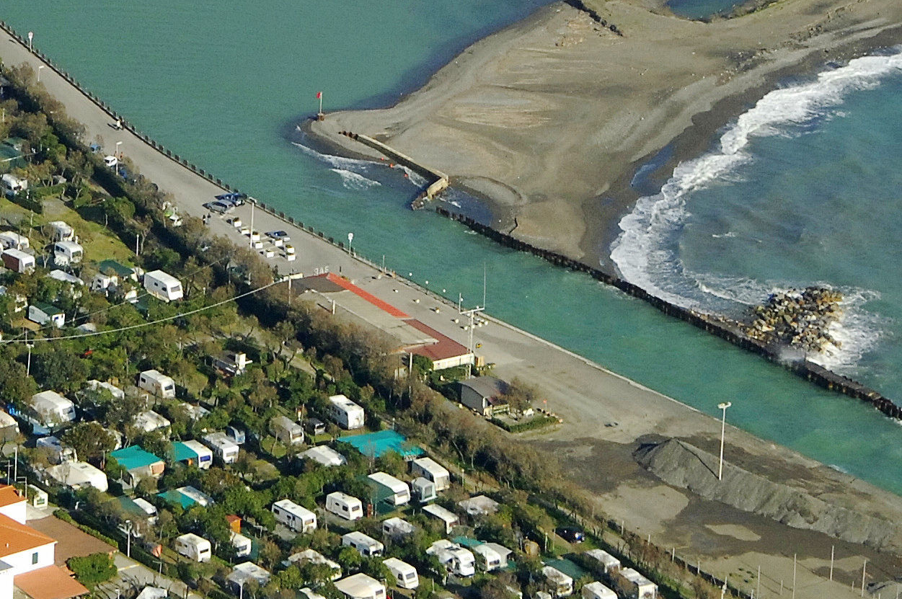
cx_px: 69
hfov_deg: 8.0
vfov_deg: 5.3
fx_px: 6432
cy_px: 74
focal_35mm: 257
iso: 400
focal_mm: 50
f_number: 7.6
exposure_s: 1/1000
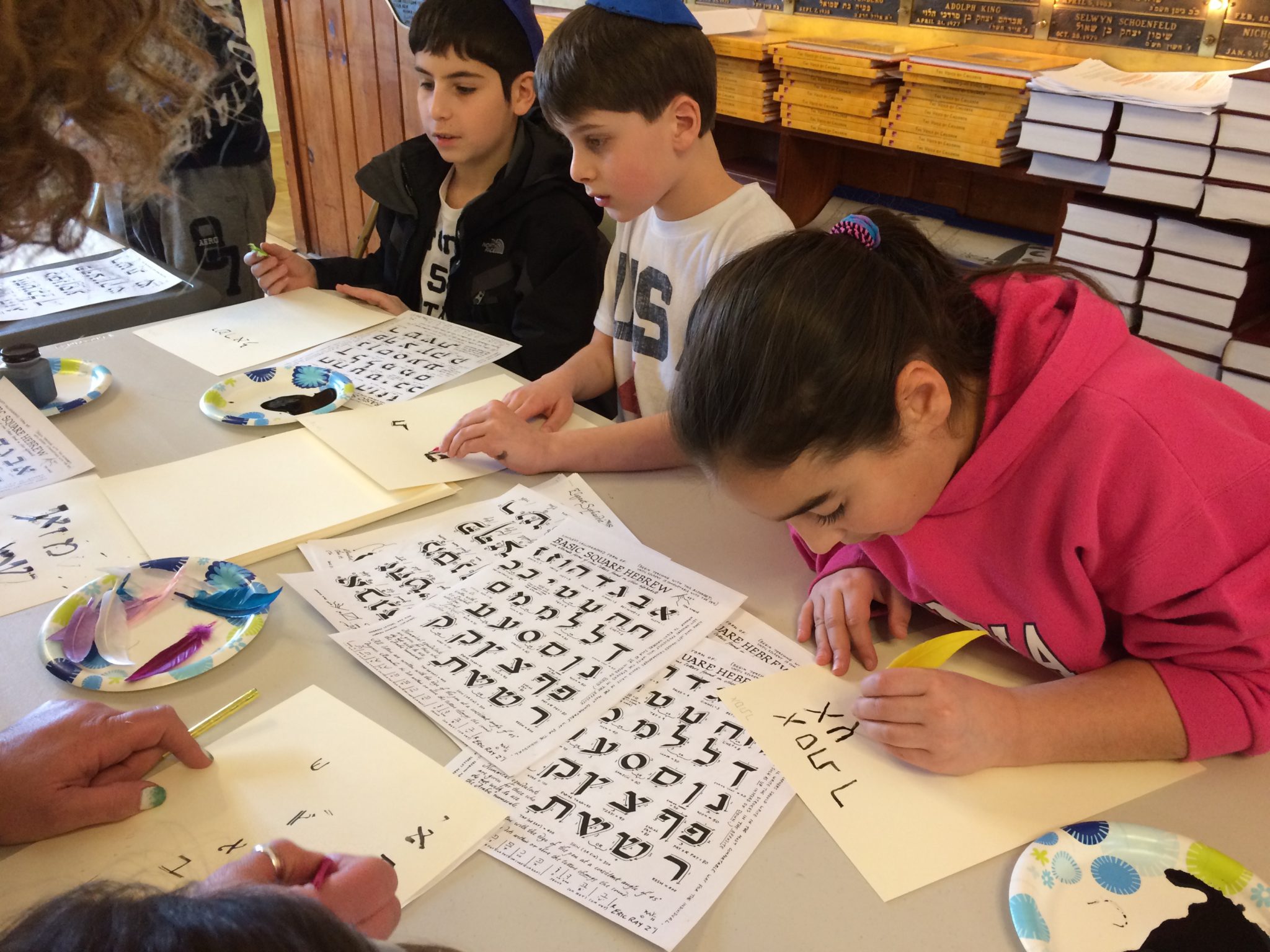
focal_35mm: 29
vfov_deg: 48.2
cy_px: 476
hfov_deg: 61.7
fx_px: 1064
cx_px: 635
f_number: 2.2
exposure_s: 1/30
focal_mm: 4.15
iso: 125
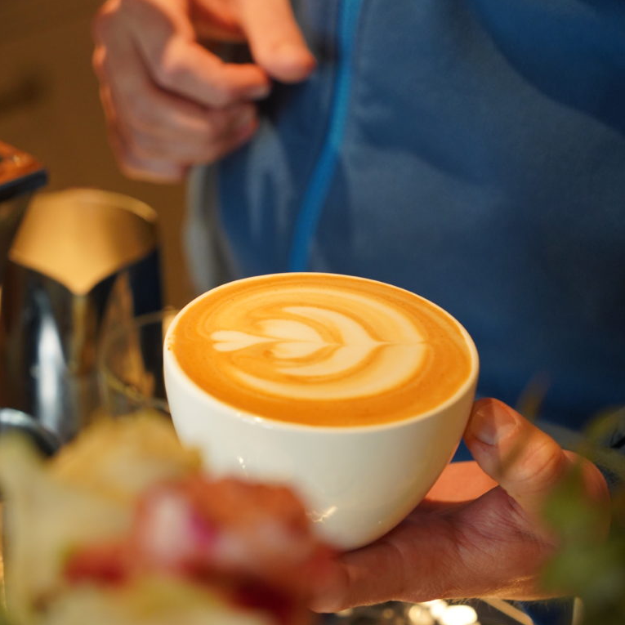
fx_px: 2431
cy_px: 325
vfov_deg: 14.7
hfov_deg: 14.7
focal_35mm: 119
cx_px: 312
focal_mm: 93
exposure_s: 1/100
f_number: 4.5
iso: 2500
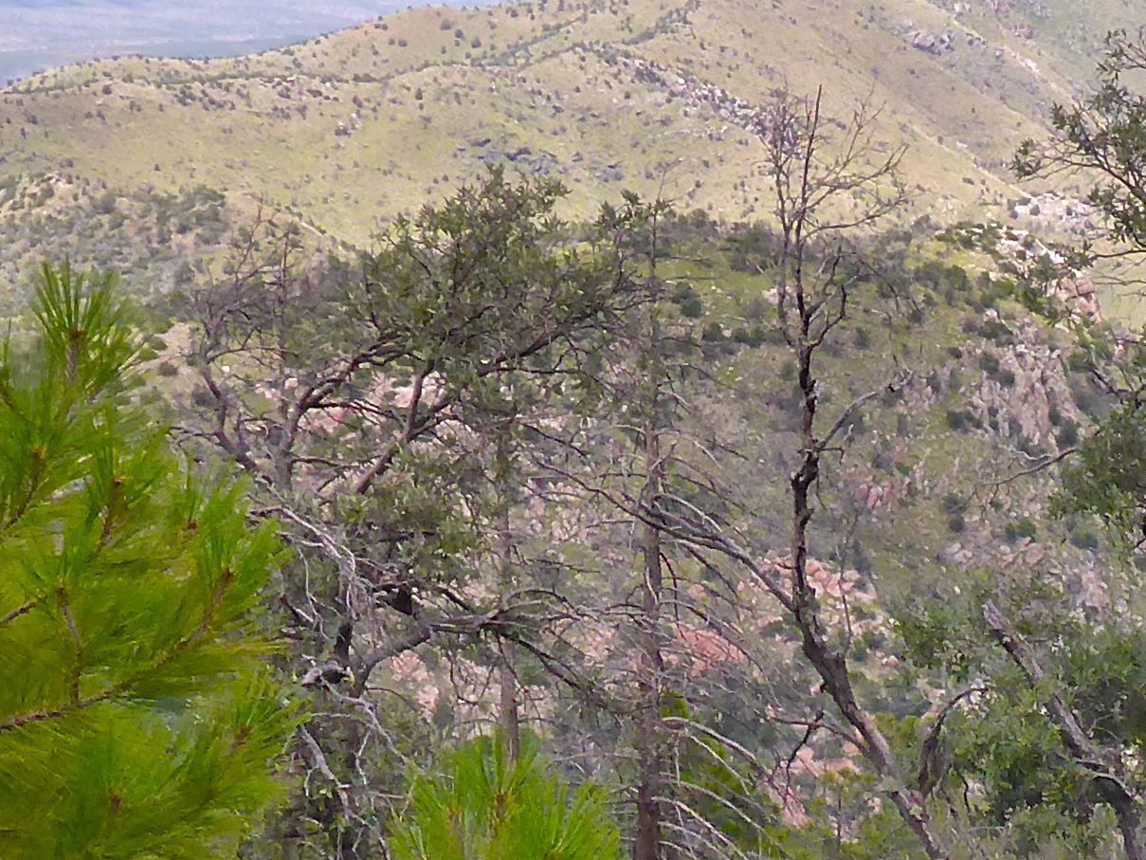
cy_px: 551
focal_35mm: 141
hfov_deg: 13.6
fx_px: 4668
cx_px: 1365
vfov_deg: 10.5
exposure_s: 1/500
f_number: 3.9
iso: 160
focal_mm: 6.4
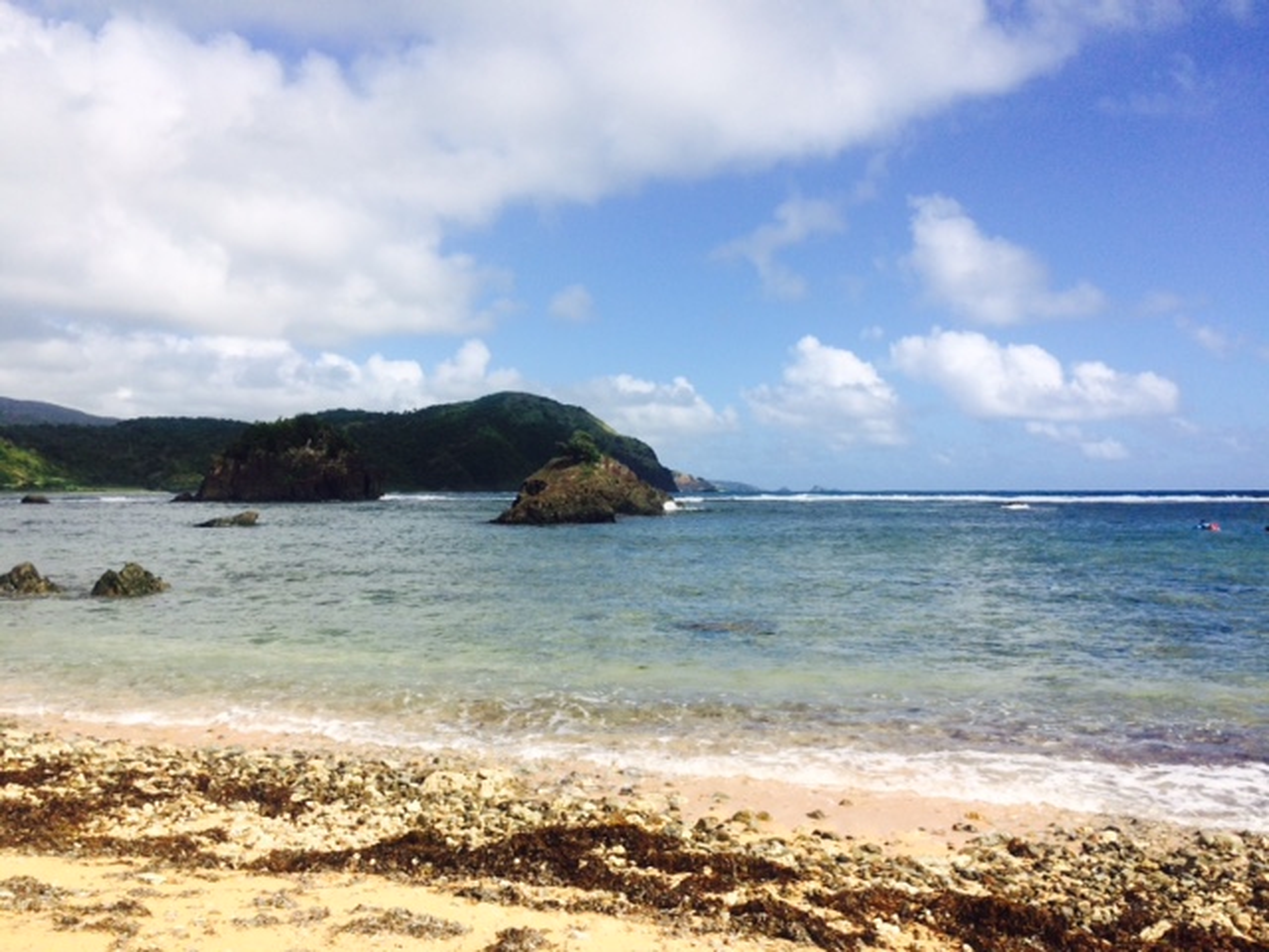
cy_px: 476
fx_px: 1063
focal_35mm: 29
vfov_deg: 48.2
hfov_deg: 61.7
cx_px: 634
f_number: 2.2
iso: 32
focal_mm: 4.15
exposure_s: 1/4115
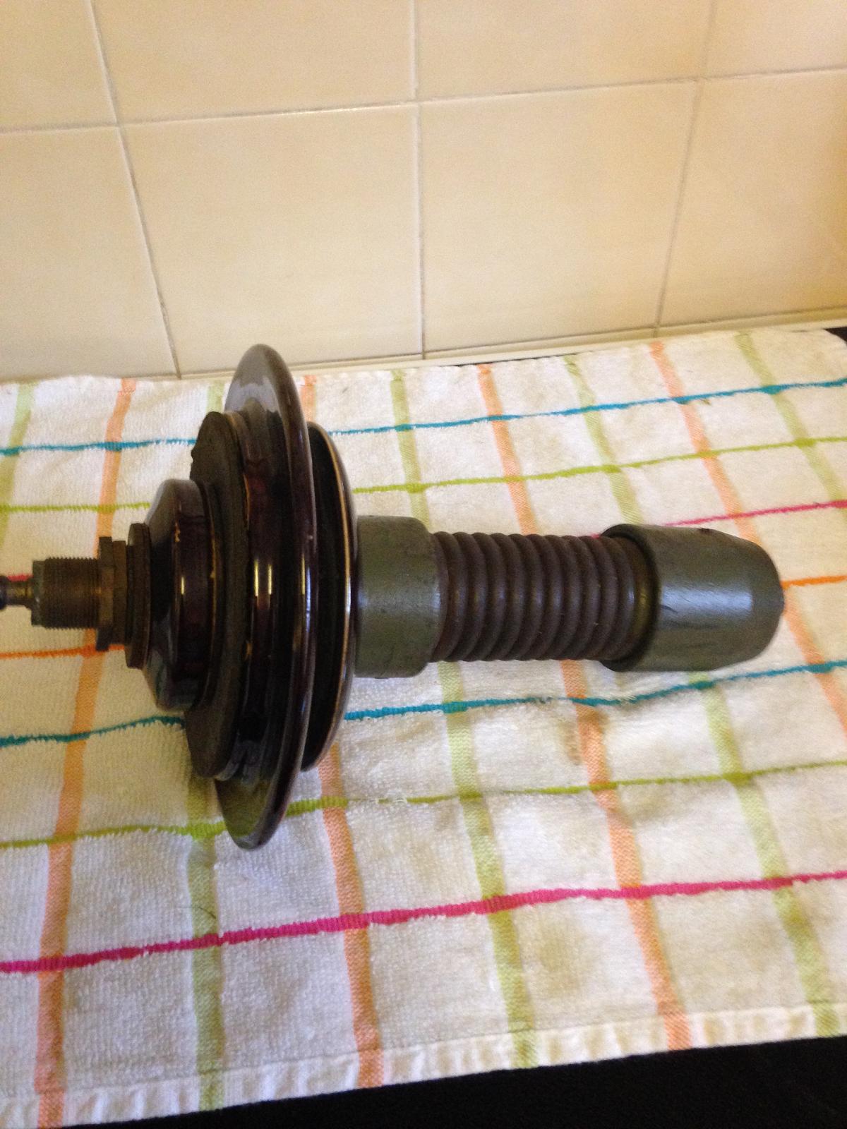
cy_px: 564
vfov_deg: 55.4
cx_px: 424
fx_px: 1077
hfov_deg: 42.9
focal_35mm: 33
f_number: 2.4
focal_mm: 4.12
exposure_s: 1/20
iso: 320
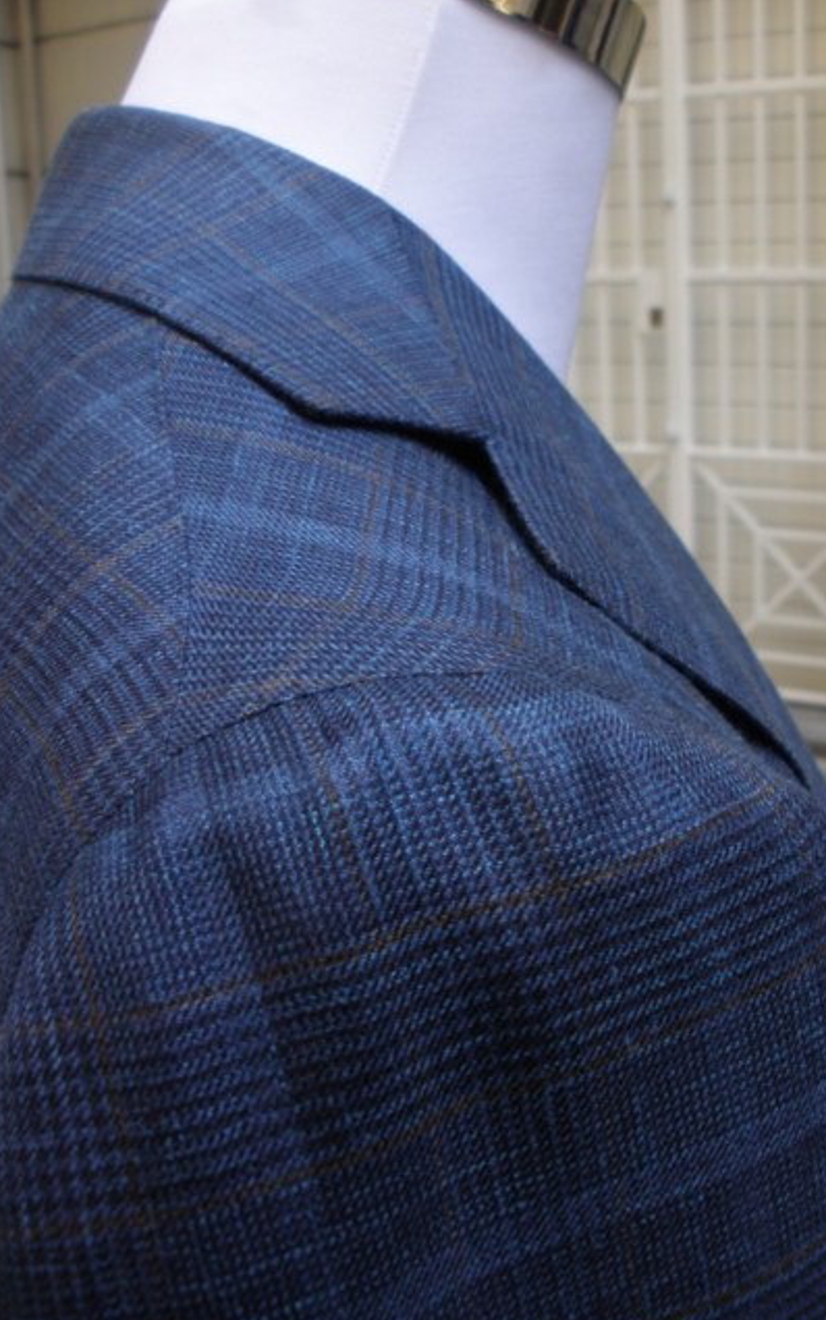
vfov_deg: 49.3
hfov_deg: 32.0
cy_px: 673
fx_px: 1439
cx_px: 463
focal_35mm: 40
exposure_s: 1/80
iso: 64
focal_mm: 6.3
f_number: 3.5
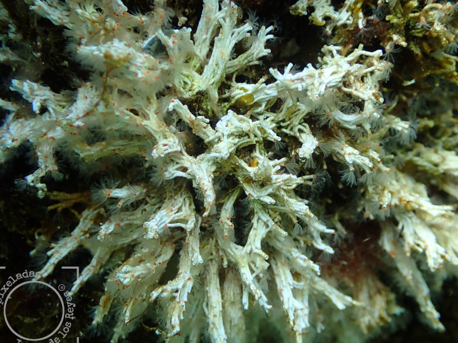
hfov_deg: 39.7
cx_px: 242
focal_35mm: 48
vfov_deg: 30.3
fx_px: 635
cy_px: 168
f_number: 2.6
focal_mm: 6.42
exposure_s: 1/125
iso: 125
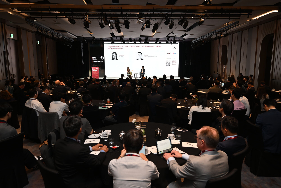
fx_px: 183
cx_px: 140
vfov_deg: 54.1
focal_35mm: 24
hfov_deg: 74.9
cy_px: 94
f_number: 4
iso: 500
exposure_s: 1/125
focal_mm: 23.5
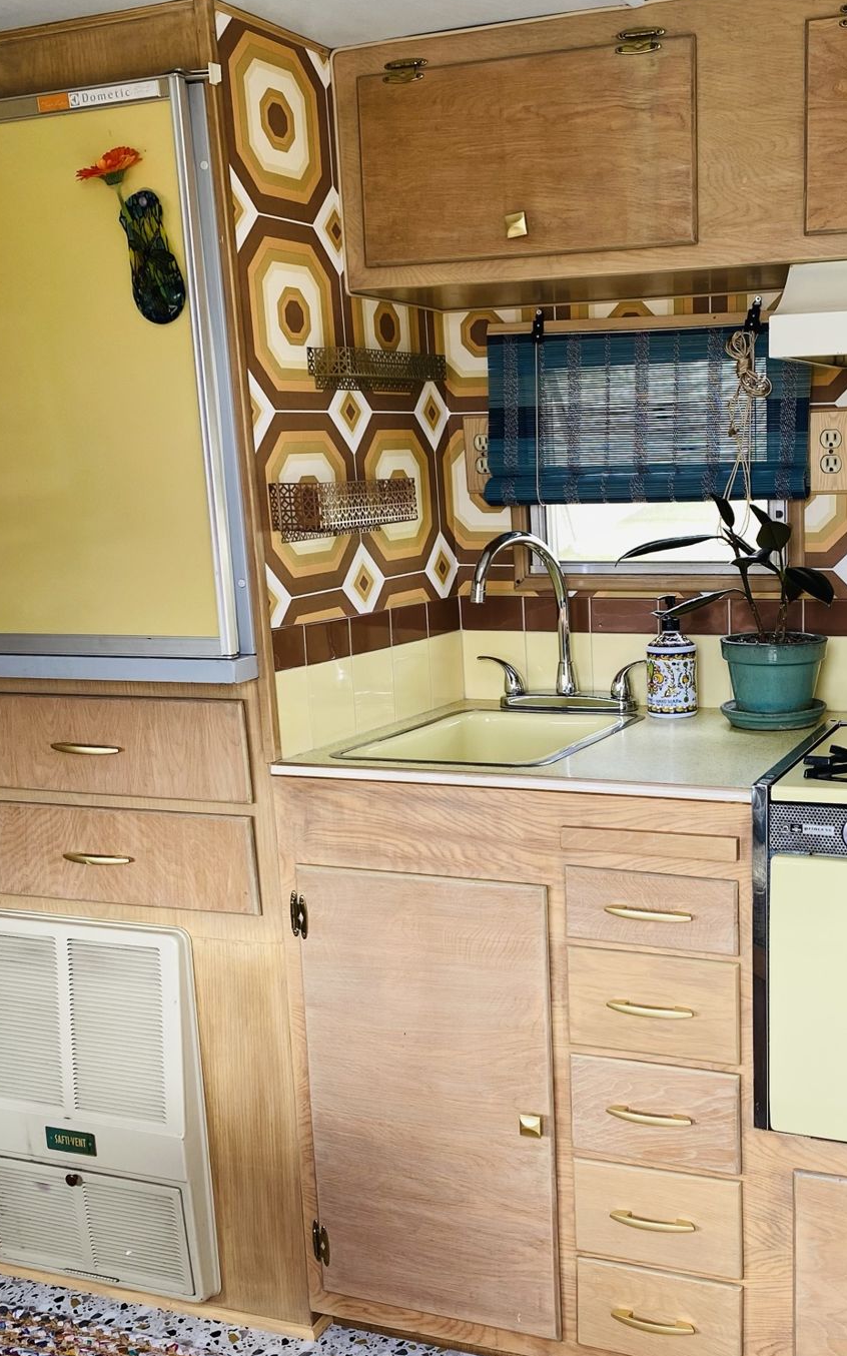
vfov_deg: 51.4
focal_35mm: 38
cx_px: 623
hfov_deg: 33.0
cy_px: 751
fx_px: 1404
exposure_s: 1/122
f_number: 1.8
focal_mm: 4.25
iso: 40
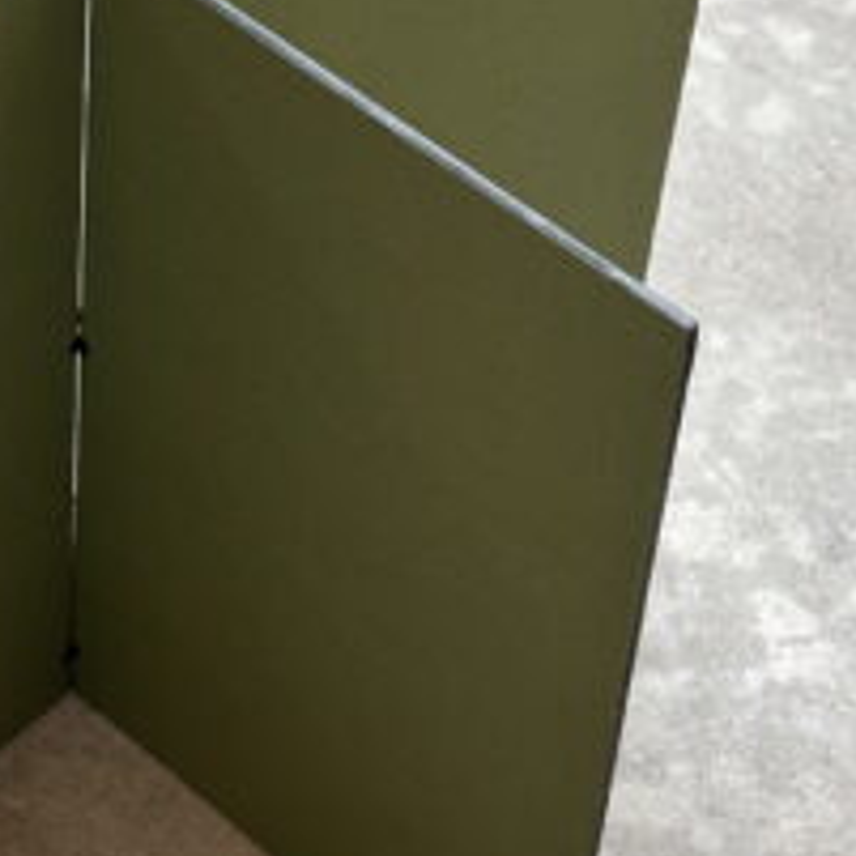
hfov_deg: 12.6
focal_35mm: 137
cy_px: 187
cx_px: 85
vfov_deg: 12.7
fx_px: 3833
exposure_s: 1/121
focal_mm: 5.96
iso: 50
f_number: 1.6
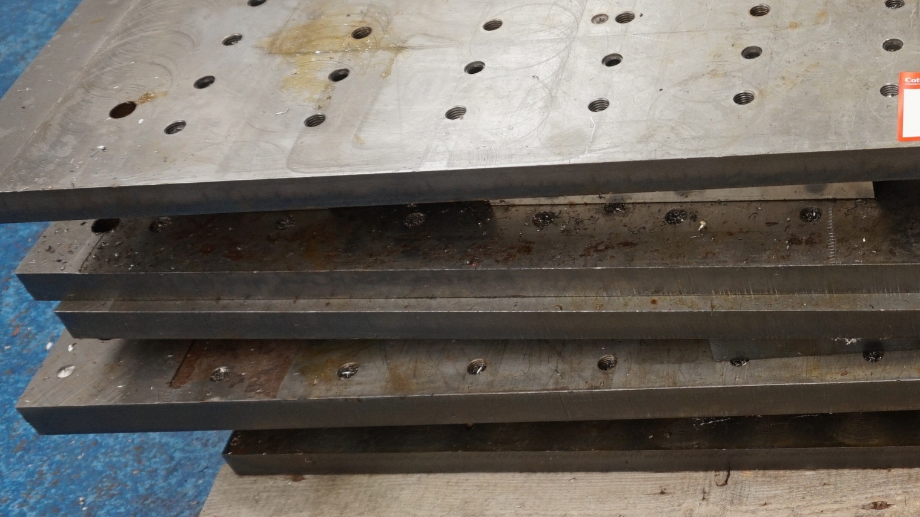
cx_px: 974
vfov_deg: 22.1
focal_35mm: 54
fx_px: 1317
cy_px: 148
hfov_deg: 34.1
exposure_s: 1/160
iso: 400
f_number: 4
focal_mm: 16
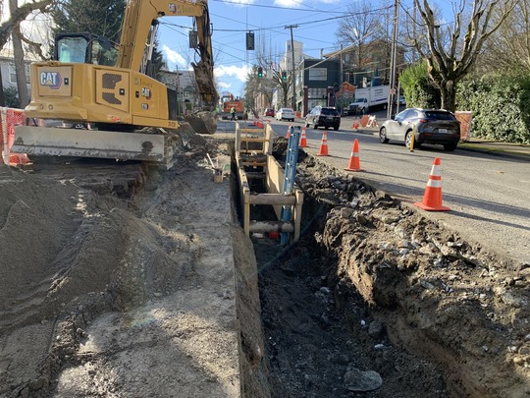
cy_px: 199
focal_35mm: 26
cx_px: 265
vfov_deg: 53.1
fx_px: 398
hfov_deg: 67.3
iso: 25
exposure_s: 1/481
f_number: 1.8
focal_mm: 4.25
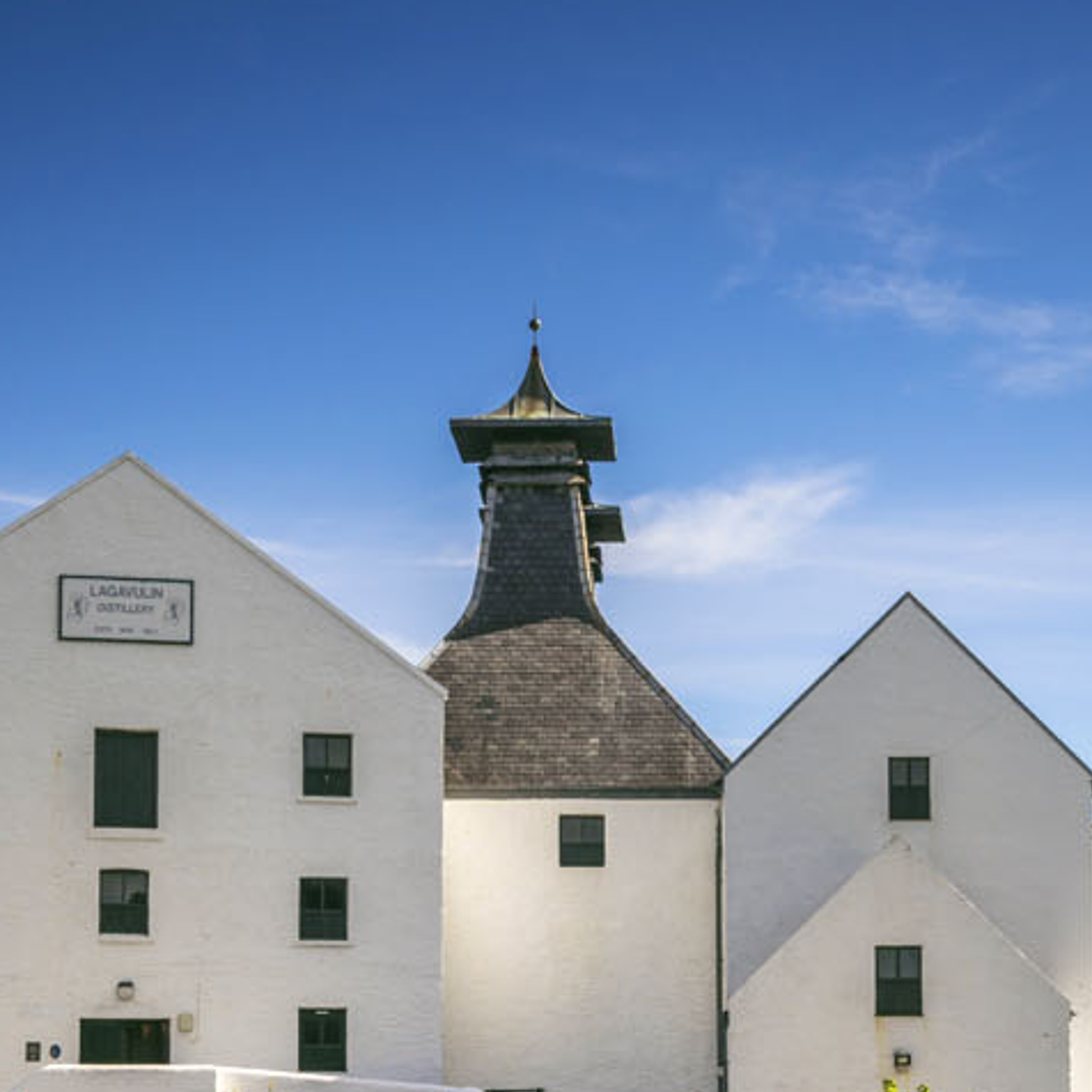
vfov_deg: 20.6
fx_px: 2962
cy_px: 933
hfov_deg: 20.8
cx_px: 686
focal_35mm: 83
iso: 200
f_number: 8
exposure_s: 1/800
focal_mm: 31
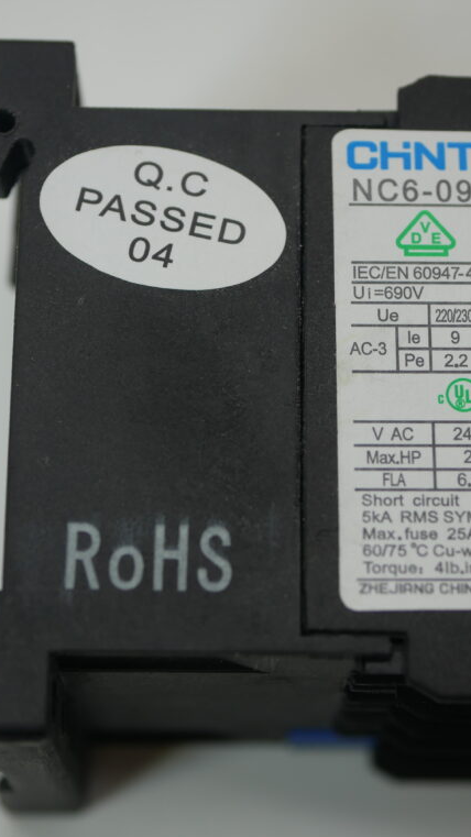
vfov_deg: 24.2
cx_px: 319
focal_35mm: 88
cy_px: 422
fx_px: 1954
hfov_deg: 13.7
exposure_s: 1/125
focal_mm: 30
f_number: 3.2
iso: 200
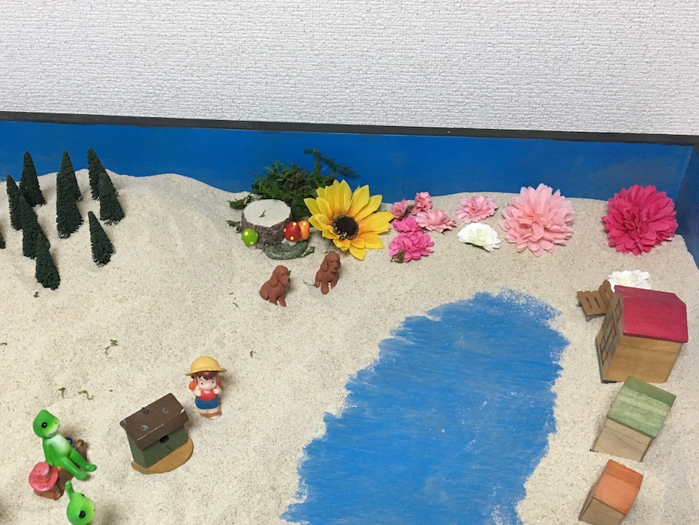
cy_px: 380
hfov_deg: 42.7
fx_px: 889
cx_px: 281
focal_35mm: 44
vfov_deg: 32.4
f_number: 2.2
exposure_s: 1/33
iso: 160
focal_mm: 4.15
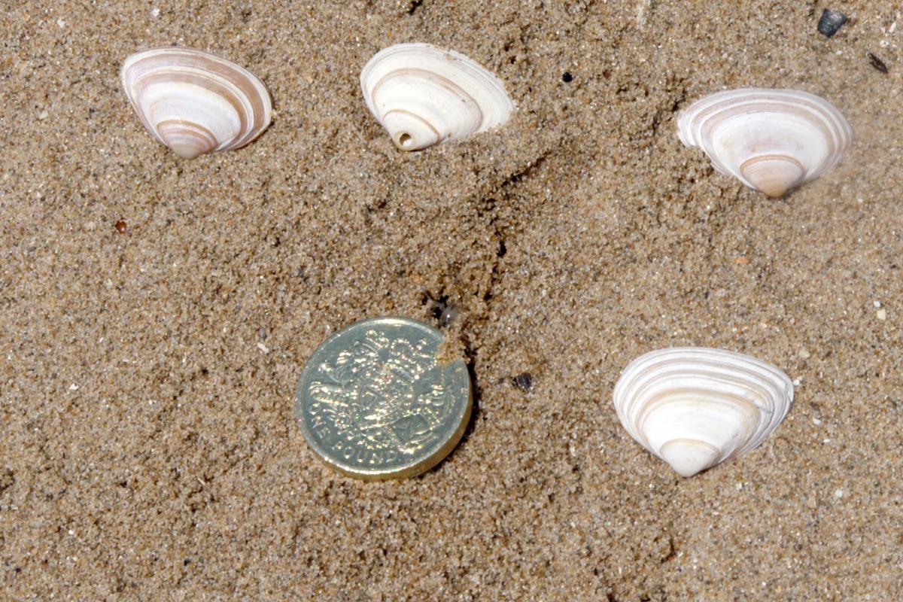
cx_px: 452
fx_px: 2057
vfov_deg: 16.7
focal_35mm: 82
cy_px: 301
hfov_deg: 24.8
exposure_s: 1/80
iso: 400
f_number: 32
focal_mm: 55
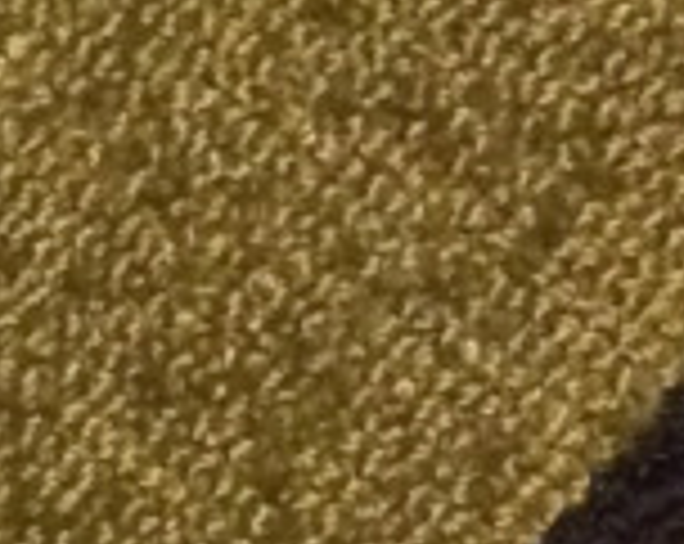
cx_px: -1660
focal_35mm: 224
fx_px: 4526
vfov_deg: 6.8
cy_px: 823
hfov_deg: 7.2
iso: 320
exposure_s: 1/17
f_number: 2.2
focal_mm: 4.15
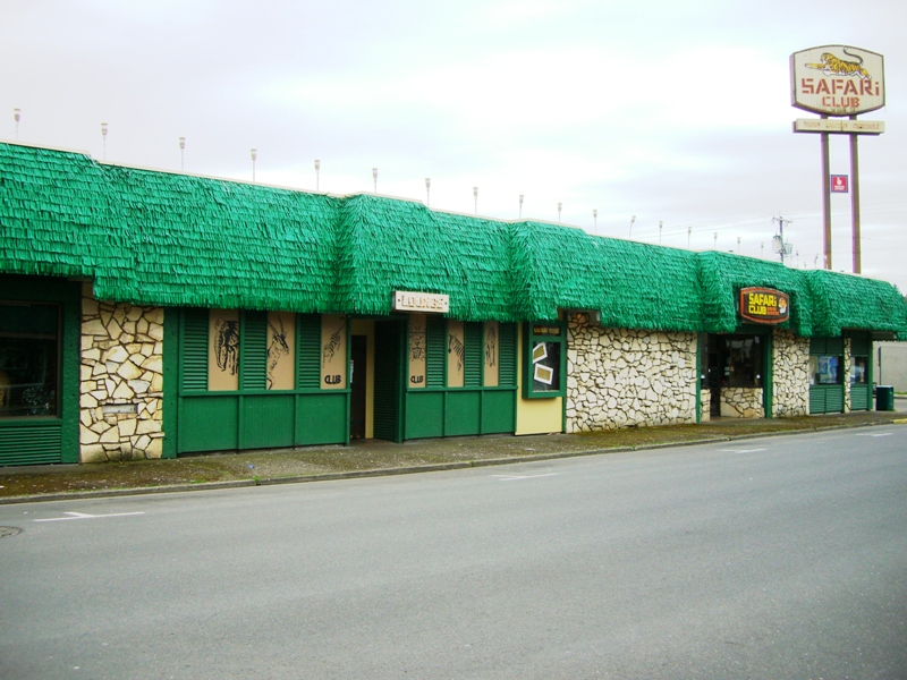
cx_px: 454
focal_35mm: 38
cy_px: 340
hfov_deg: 49.0
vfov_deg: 37.7
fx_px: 996
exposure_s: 1/400
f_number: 2.8
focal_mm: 7.9
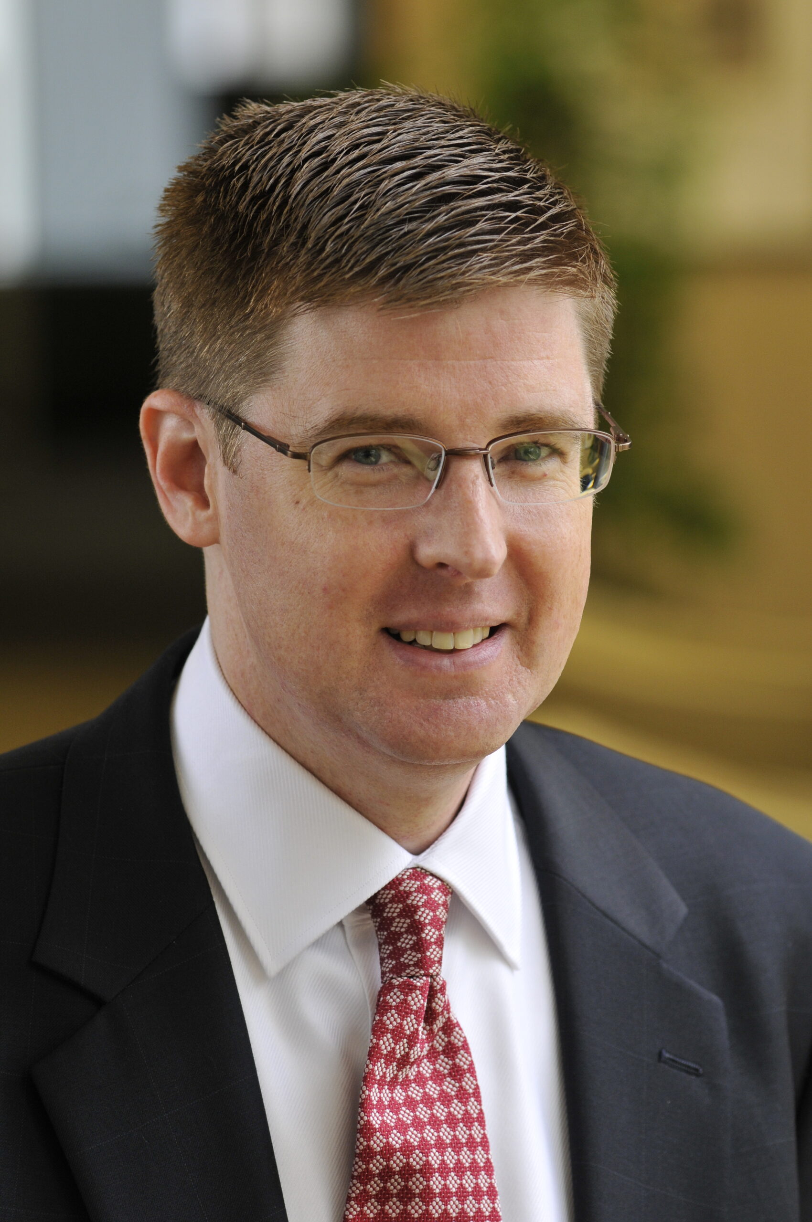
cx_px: 406
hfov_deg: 6.8
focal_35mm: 202
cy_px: 611
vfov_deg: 10.2
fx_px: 6869
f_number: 4
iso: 400
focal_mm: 135
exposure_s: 1/60
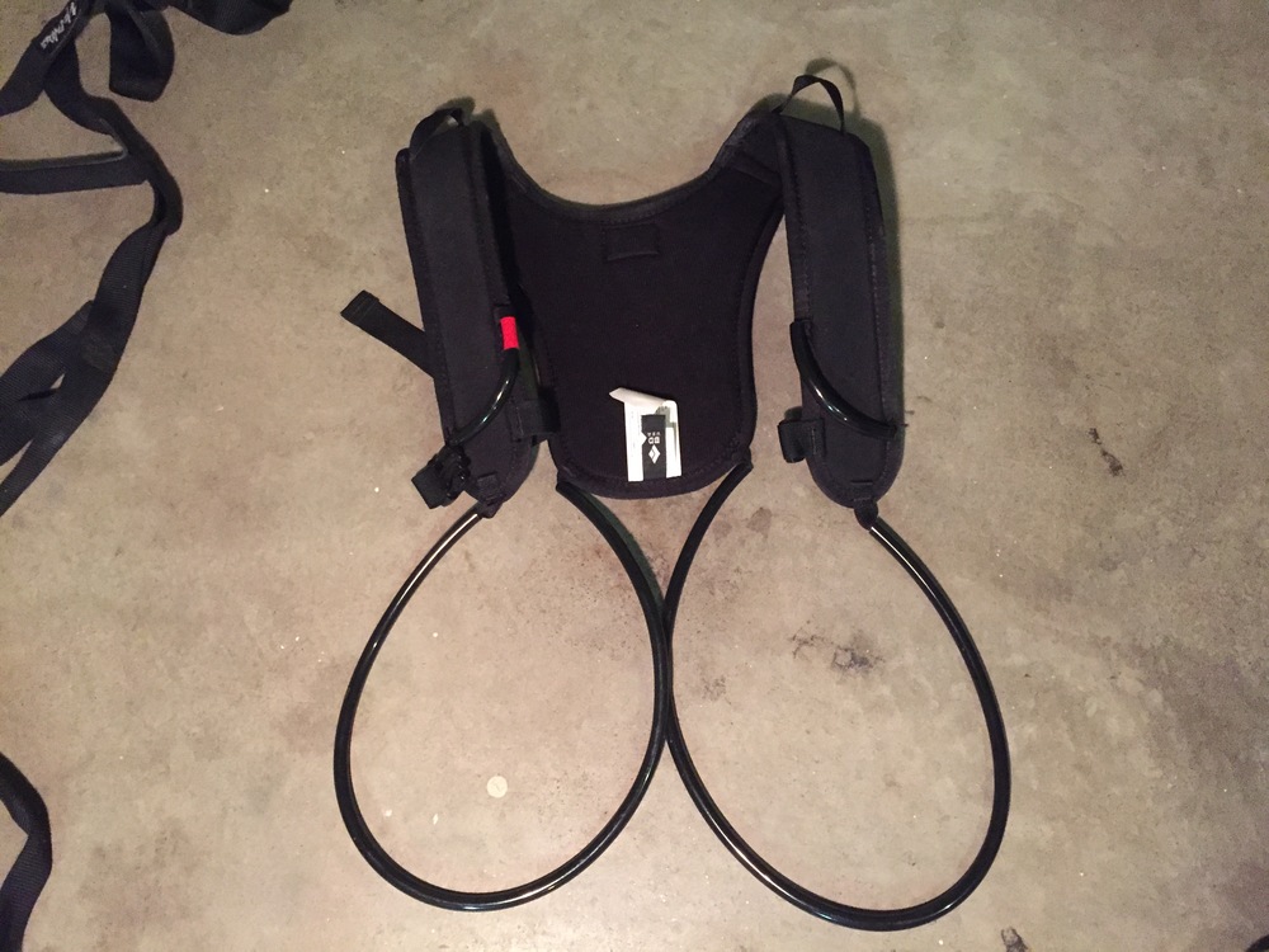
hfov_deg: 61.7
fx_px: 1063
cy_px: 476
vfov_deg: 48.2
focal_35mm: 29
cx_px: 634
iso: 400
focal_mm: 4.15
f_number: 2.2
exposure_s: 1/15
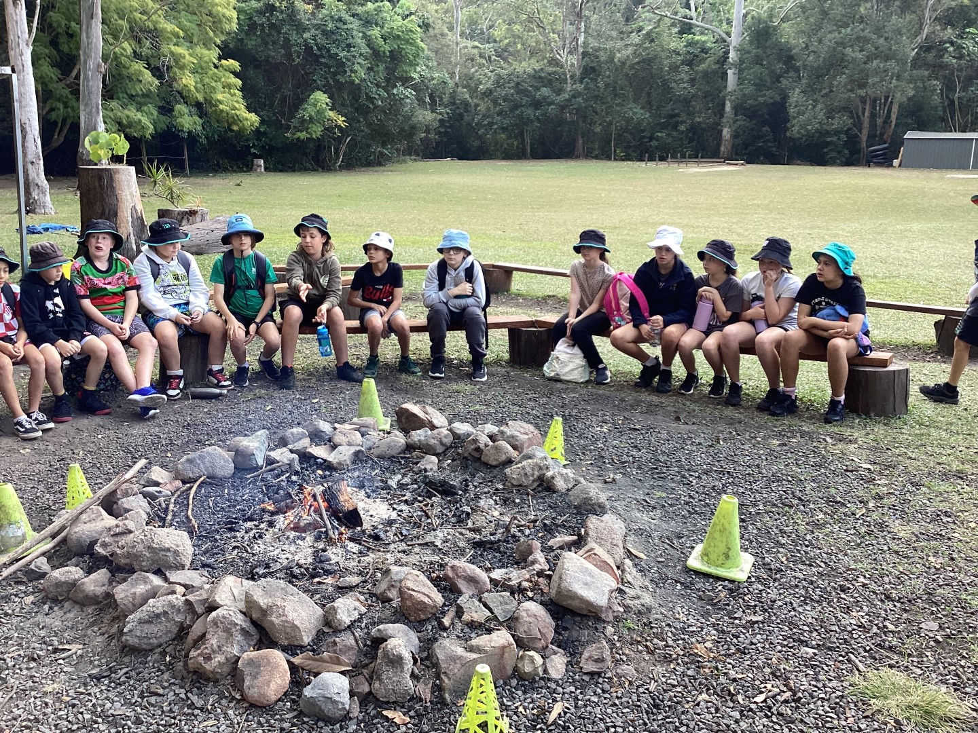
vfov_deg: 45.4
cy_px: 366
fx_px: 876
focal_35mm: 31
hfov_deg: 58.4
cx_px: 489
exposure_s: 1/120
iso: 40
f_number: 2.4
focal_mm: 3.3
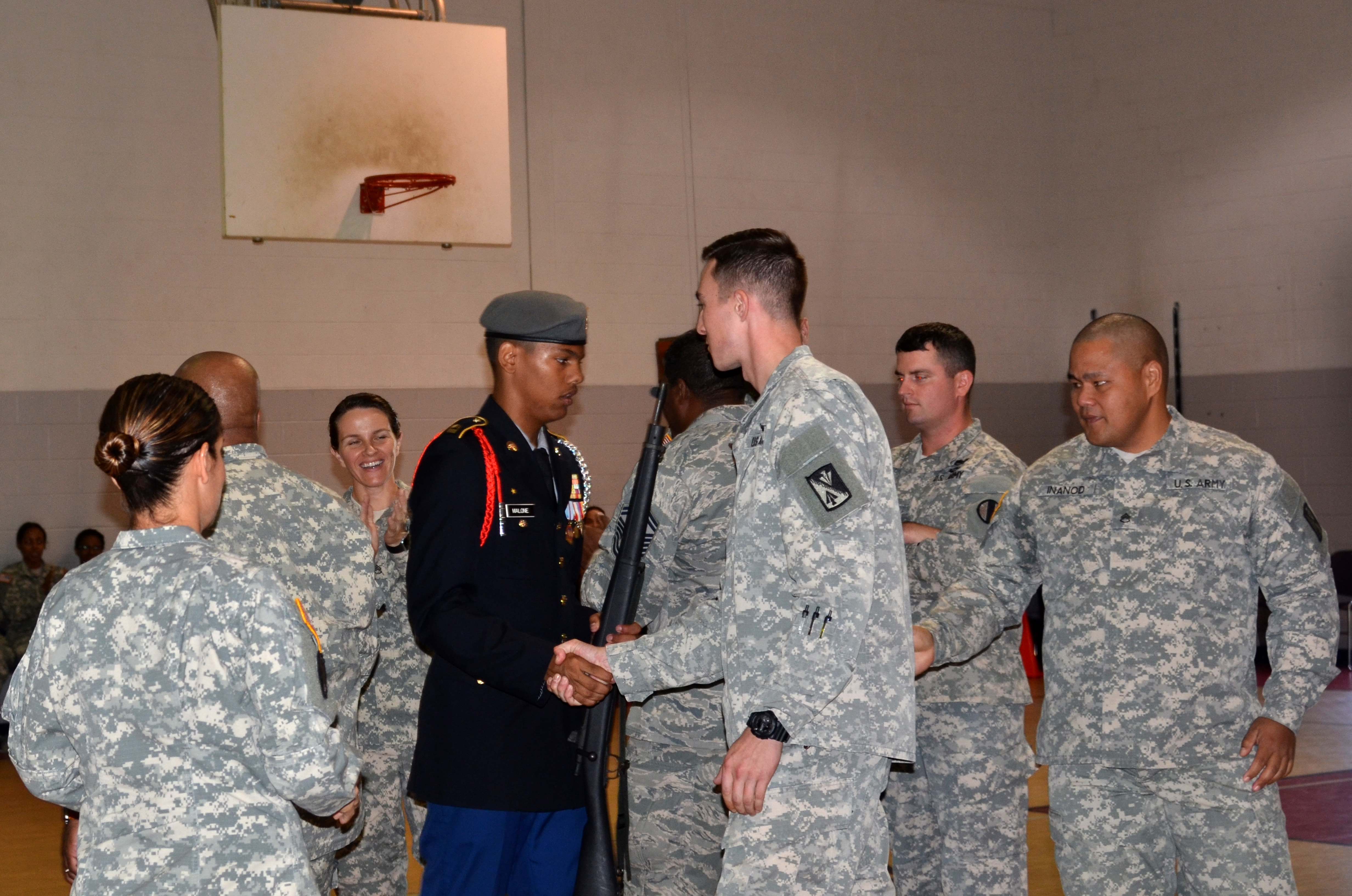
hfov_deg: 36.9
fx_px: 2024
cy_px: 448
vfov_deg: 25.0
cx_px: 676
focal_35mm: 54
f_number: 4.5
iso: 250
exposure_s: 1/80
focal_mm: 36
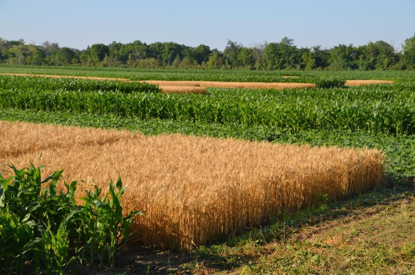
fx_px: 725
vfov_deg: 21.5
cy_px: 138
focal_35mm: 63
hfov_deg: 32.0
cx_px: 208
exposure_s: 1/250
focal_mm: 42
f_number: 8
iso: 100
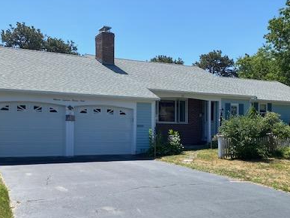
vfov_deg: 33.4
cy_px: 137
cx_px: 137
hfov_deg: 43.8
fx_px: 360
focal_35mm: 43
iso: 32
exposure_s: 1/2358
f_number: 1.8
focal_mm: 4.25
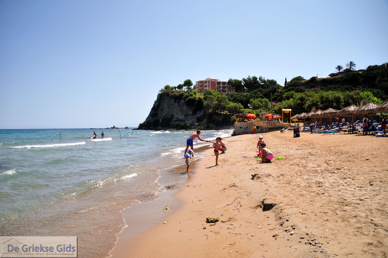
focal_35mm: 27
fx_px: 291
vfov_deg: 47.8
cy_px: 129
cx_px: 194
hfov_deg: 67.4
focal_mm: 18
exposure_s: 1/3200
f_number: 3.5
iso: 200
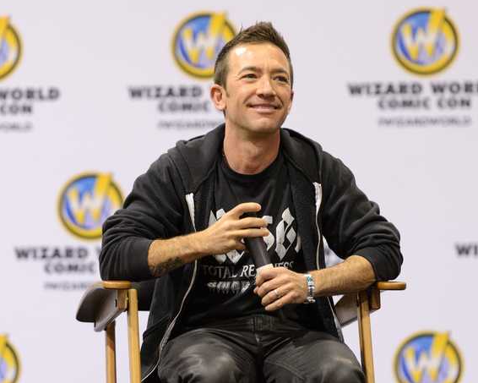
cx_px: 263
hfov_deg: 9.8
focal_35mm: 197
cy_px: 195
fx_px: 2787
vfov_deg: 7.9
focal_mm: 165
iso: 3200
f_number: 2.8
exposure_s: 1/125
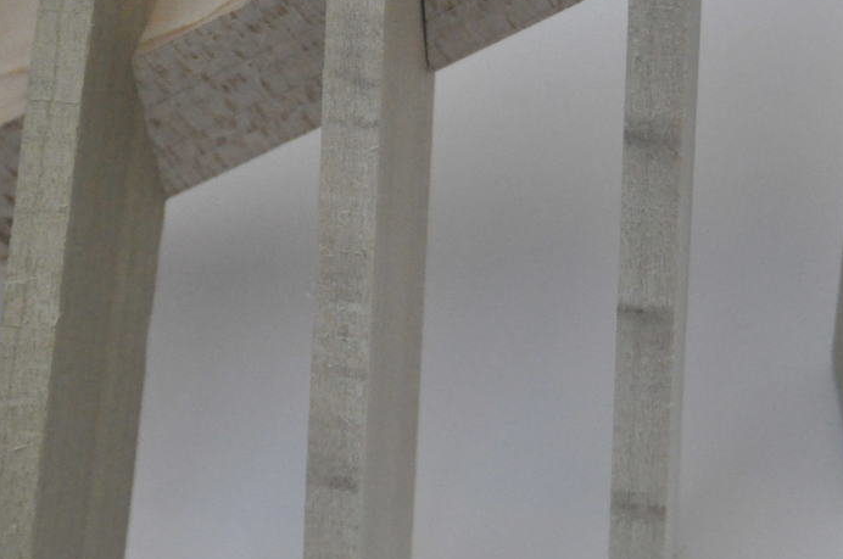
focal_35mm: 167
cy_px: 149
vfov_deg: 8.2
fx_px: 3904
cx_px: 402
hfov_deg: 12.3
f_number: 7.1
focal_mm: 55
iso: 3200
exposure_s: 1/200
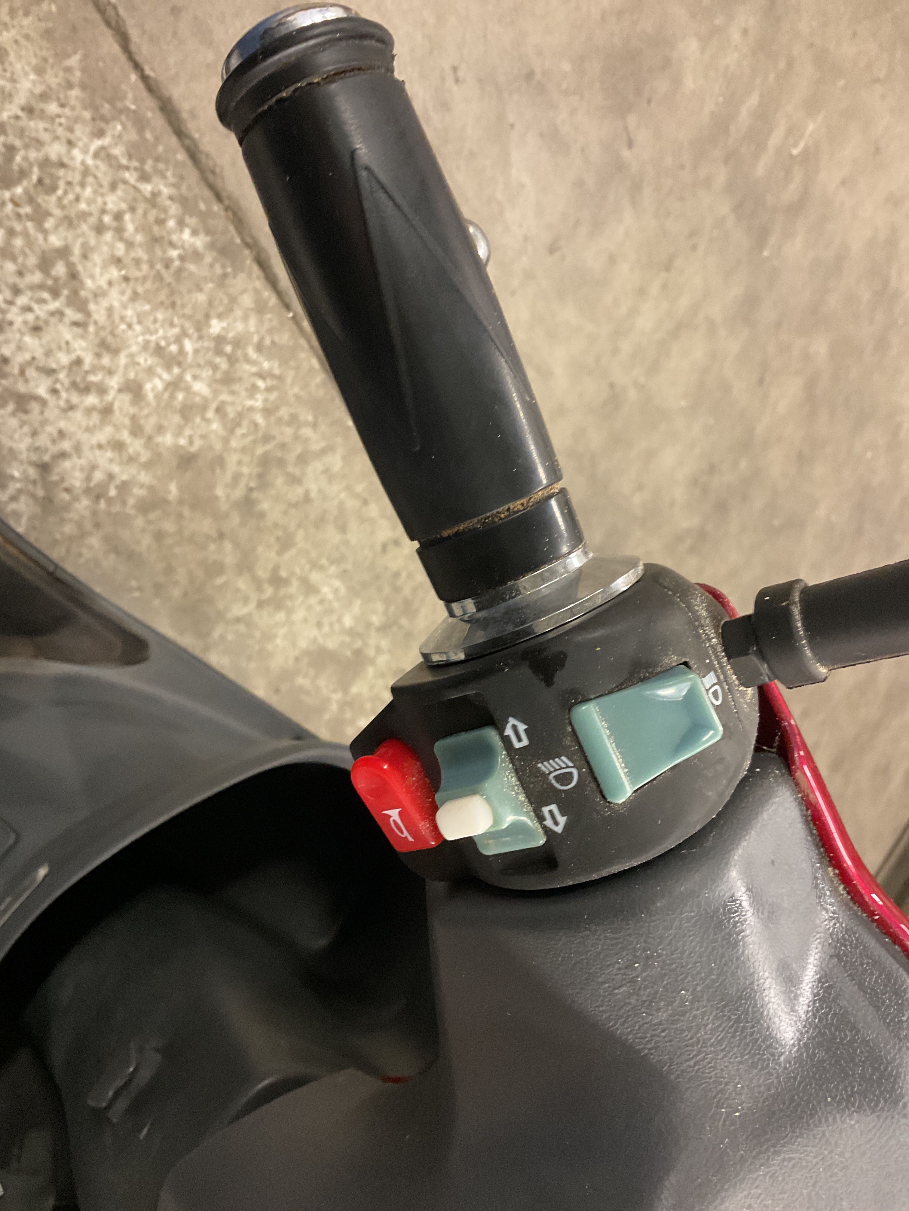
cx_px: 454
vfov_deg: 61.7
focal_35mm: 29
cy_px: 606
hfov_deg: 48.2
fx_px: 1015
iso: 250
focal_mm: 3
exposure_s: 1/33
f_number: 1.8
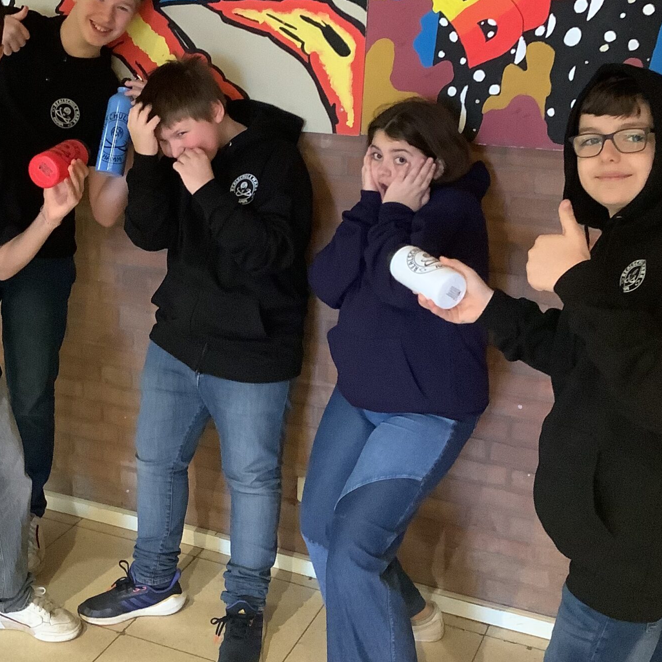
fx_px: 1147
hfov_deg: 31.9
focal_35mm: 53
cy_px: 231
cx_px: 213
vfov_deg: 32.0
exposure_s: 1/25
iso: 500
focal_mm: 3.3
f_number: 2.4
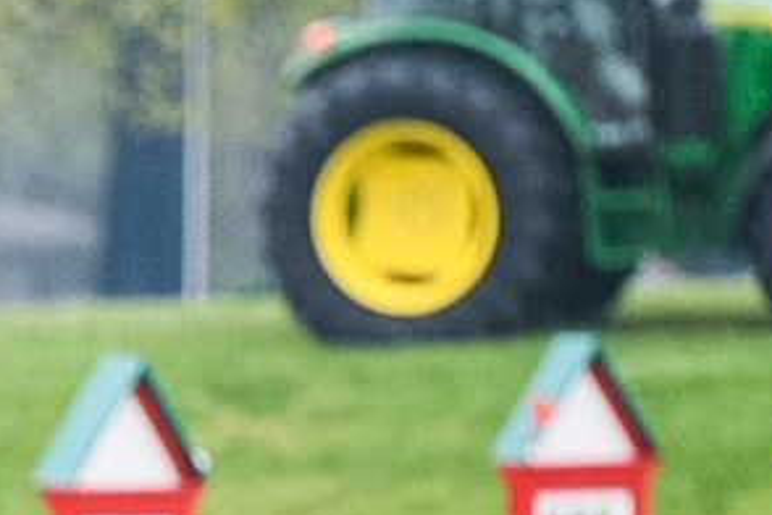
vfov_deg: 1.6
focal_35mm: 871
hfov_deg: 2.4
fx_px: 18677
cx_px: -491
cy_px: 938
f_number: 3.2
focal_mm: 200
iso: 1000
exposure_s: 1/2000
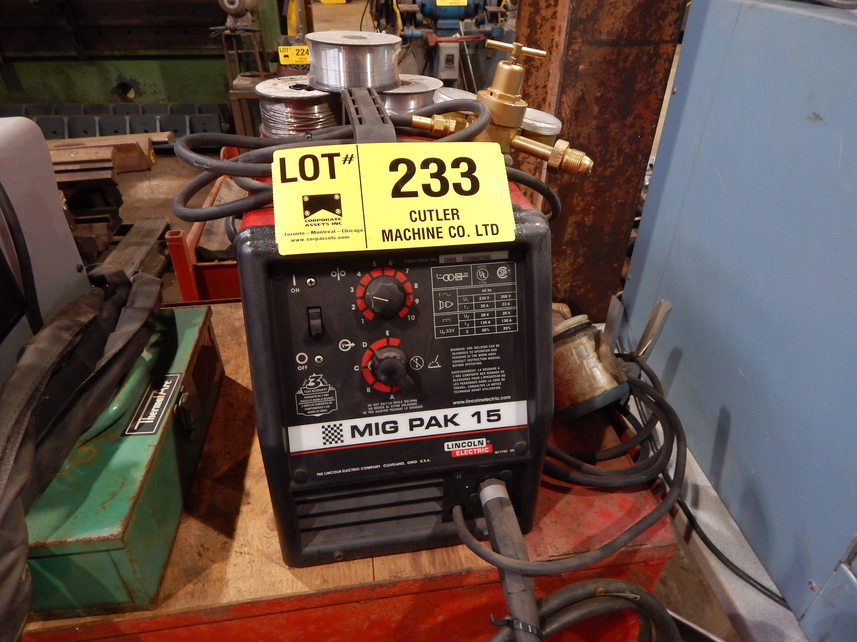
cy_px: 321
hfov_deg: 76.4
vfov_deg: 61.1
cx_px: 428
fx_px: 545
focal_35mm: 22
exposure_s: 1/30
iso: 360
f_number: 3
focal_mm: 4
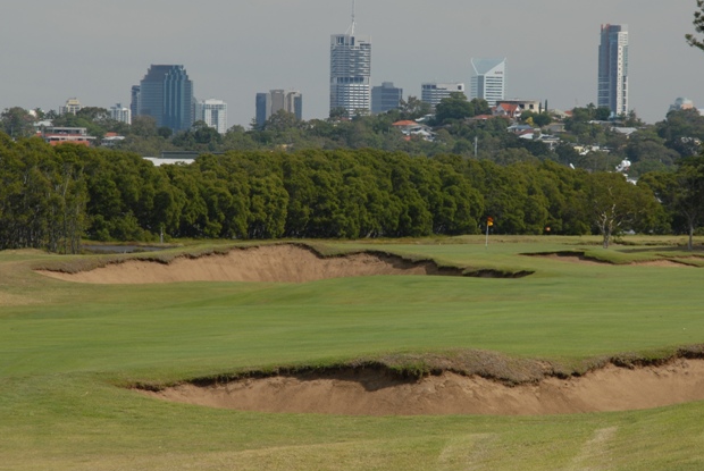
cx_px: 388
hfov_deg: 6.9
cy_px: 189
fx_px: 5847
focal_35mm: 299
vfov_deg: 4.6
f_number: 11
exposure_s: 1/50
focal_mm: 155
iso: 100
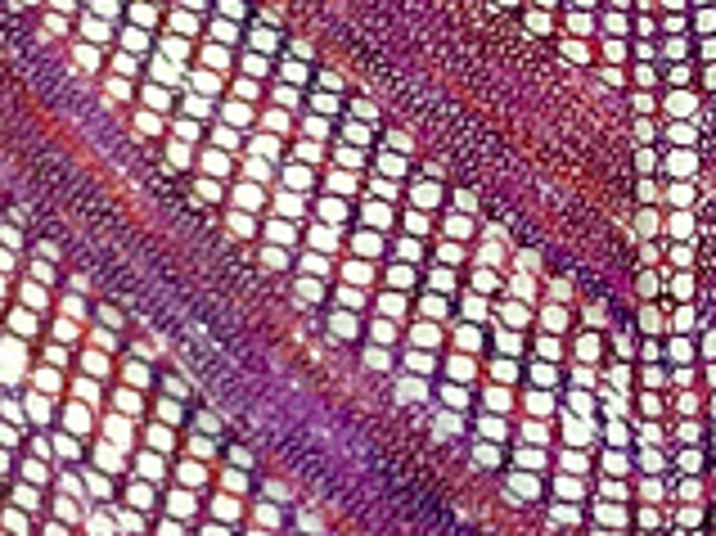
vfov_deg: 13.4
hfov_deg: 17.8
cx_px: 509
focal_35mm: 110
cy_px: 205
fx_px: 2274
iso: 160
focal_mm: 2.18
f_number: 2.4
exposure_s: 1/30
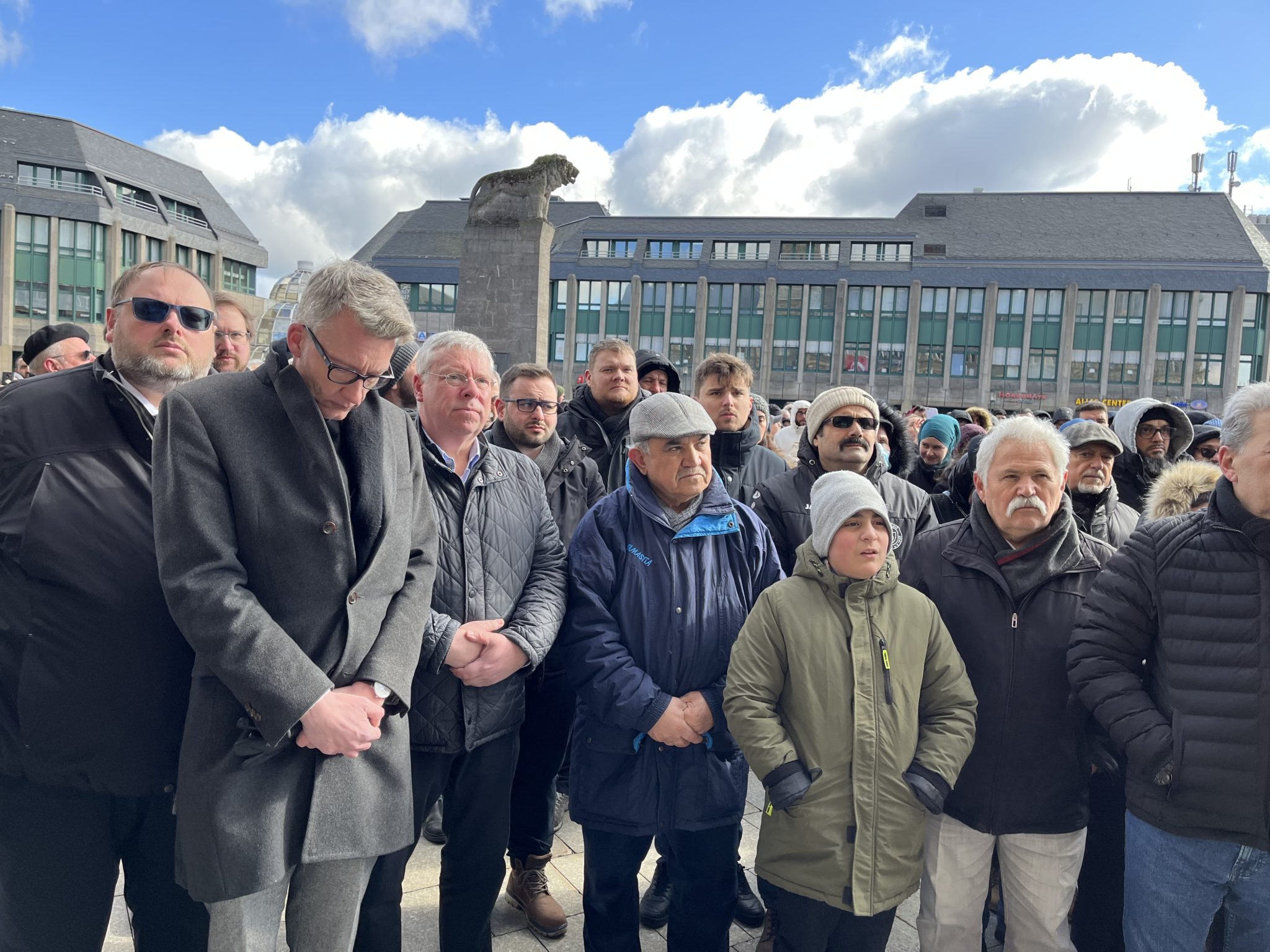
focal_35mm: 26
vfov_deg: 53.1
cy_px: 476
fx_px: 954
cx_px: 635
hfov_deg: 67.3
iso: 50
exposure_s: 1/550
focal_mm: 5.1
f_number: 1.6
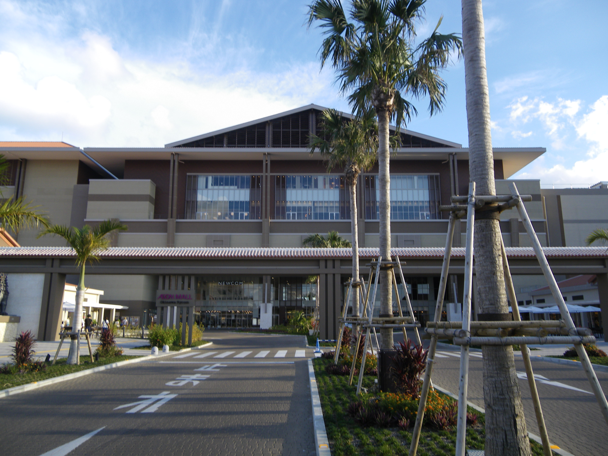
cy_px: 228
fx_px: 492
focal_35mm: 28
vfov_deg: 49.7
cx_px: 304
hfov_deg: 63.4
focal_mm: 4.9
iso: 64
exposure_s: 1/250
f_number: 2.6
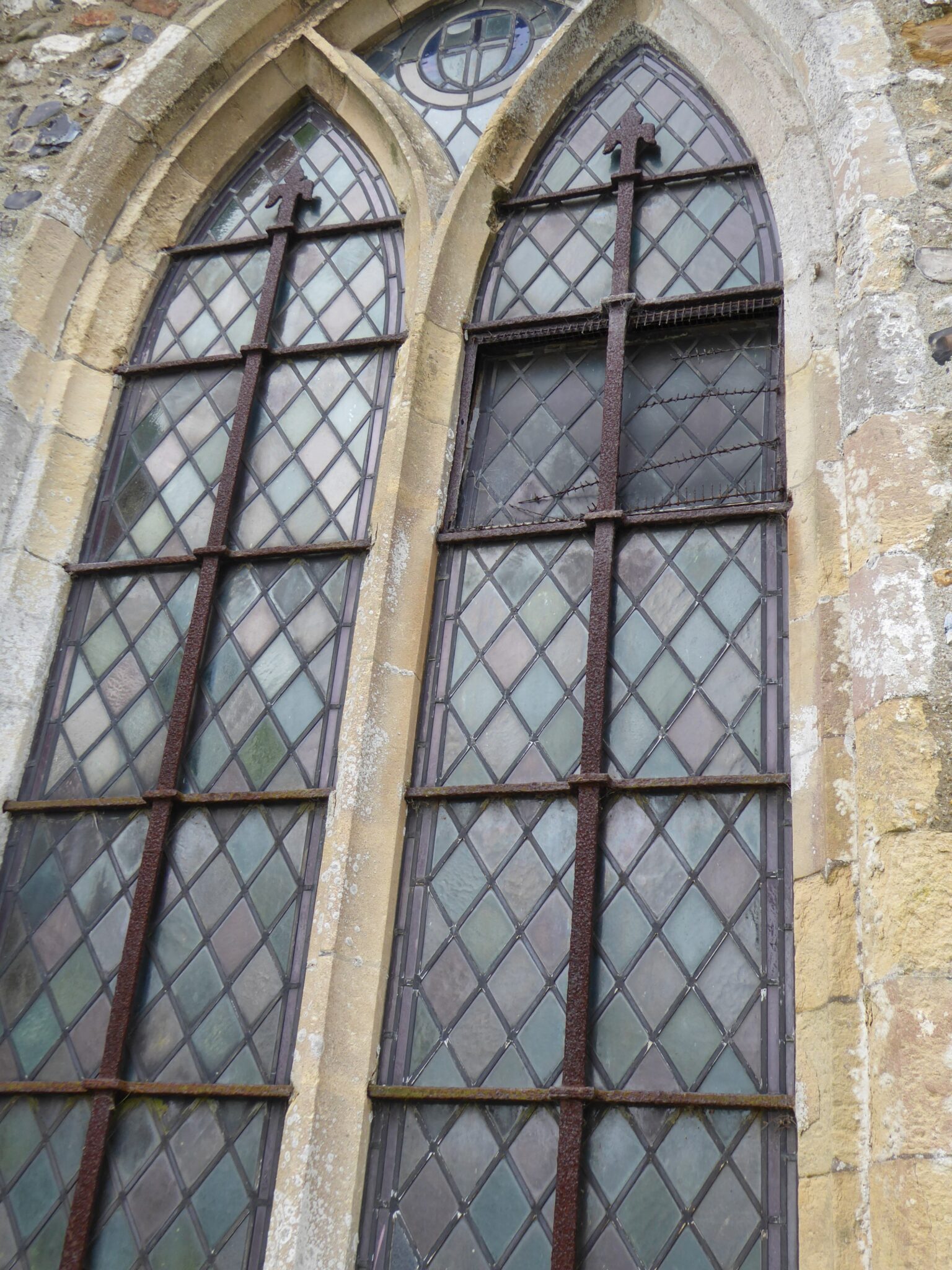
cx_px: 476
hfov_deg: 36.0
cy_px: 635
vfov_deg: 46.8
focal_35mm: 40
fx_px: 1467
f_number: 3.8
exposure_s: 1/60
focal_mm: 7.2
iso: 100
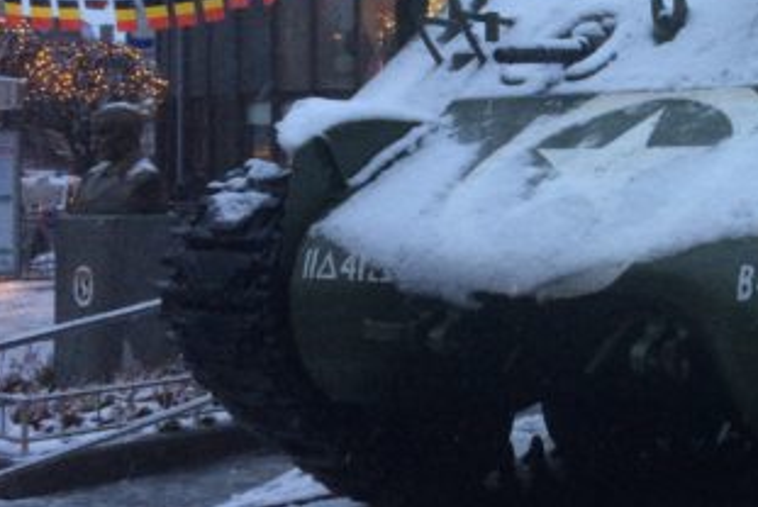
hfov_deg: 30.4
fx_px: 1307
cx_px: 731
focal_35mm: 62
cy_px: 158
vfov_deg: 21.8
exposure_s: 1/30
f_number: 2.2
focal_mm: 4.15
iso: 64
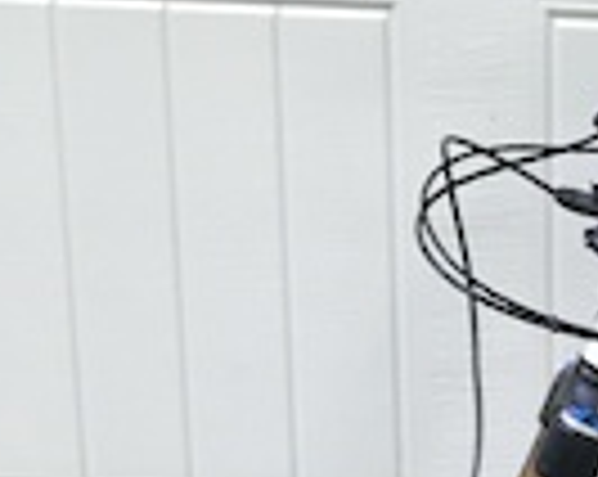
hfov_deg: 11.2
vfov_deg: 8.5
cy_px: 1161
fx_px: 2916
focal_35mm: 165
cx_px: 917
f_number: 1.8
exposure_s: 1/120
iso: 20
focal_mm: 3.99
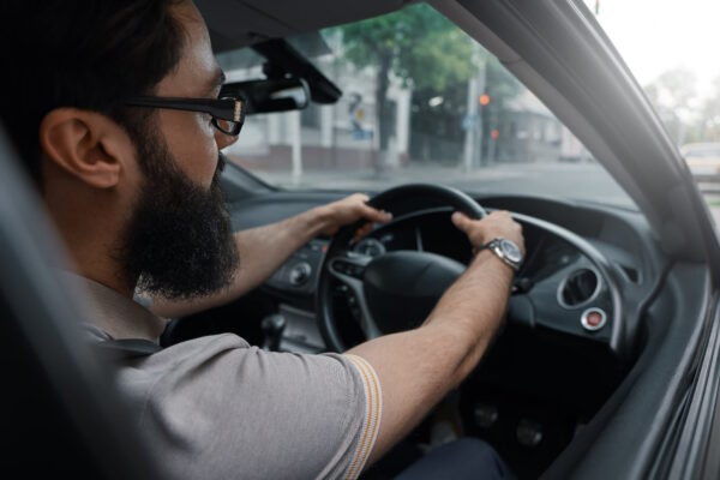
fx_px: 480
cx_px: 360
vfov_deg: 53.1
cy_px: 240
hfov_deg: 73.7
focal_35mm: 24
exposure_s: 1/200
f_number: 2.8
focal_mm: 16
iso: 320
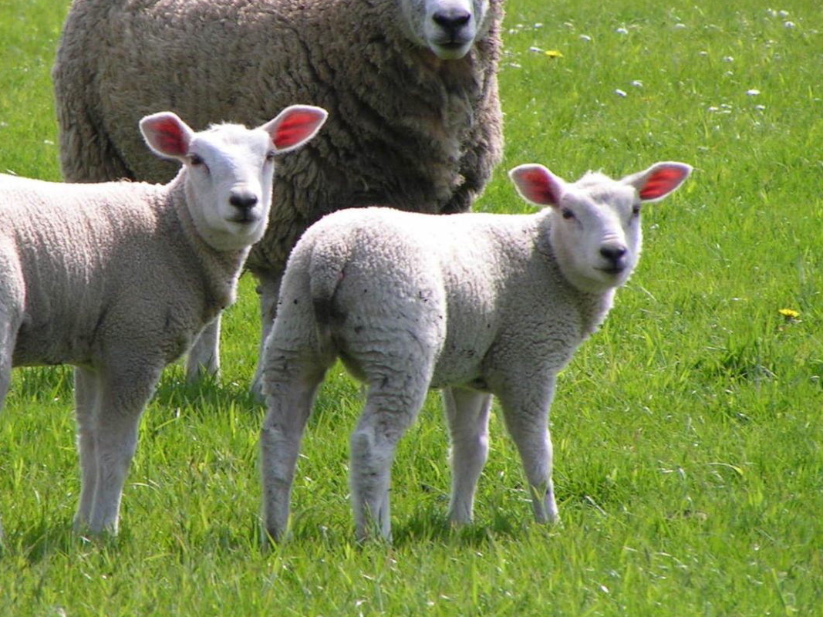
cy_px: 207
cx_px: 235
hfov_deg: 3.6
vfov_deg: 2.7
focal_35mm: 547
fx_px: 13004
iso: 50
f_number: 4
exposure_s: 1/400
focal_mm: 63
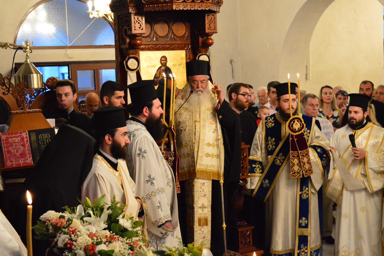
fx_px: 607
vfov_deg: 23.7
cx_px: 192
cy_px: 128
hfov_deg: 35.1
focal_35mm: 57
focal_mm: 38
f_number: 7.1
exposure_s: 1/200
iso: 6400
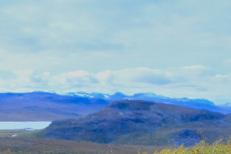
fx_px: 423
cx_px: 109
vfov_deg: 16.6
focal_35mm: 66
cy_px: 290
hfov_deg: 30.5
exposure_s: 1/26
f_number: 18
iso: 1250
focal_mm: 10
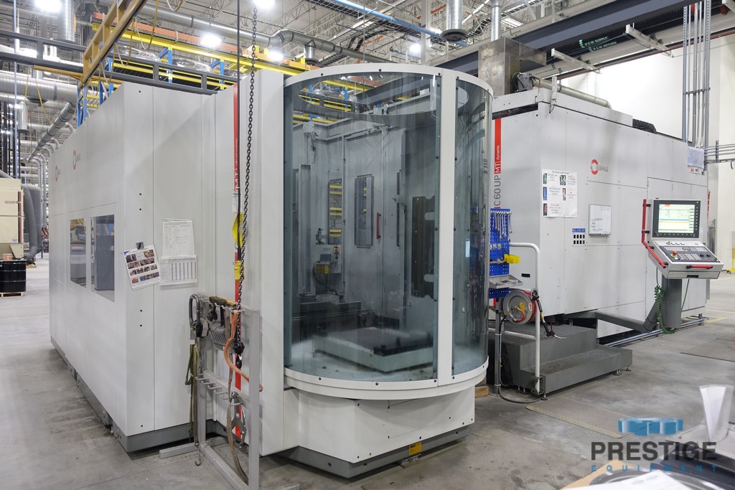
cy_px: 245
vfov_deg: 53.1
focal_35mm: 24
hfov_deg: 73.7
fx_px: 490
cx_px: 368
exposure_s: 1/30
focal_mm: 8.8
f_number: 1.8
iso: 400
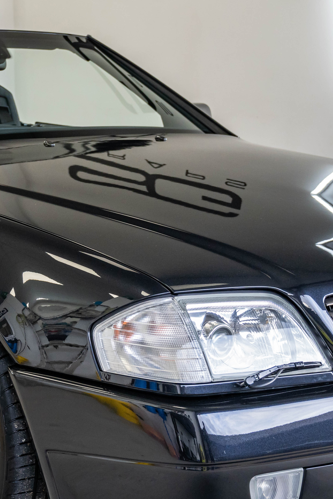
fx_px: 1277
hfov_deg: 14.9
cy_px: 224
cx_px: 165
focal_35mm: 92
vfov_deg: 22.1
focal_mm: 34
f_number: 4
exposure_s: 1/100
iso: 800
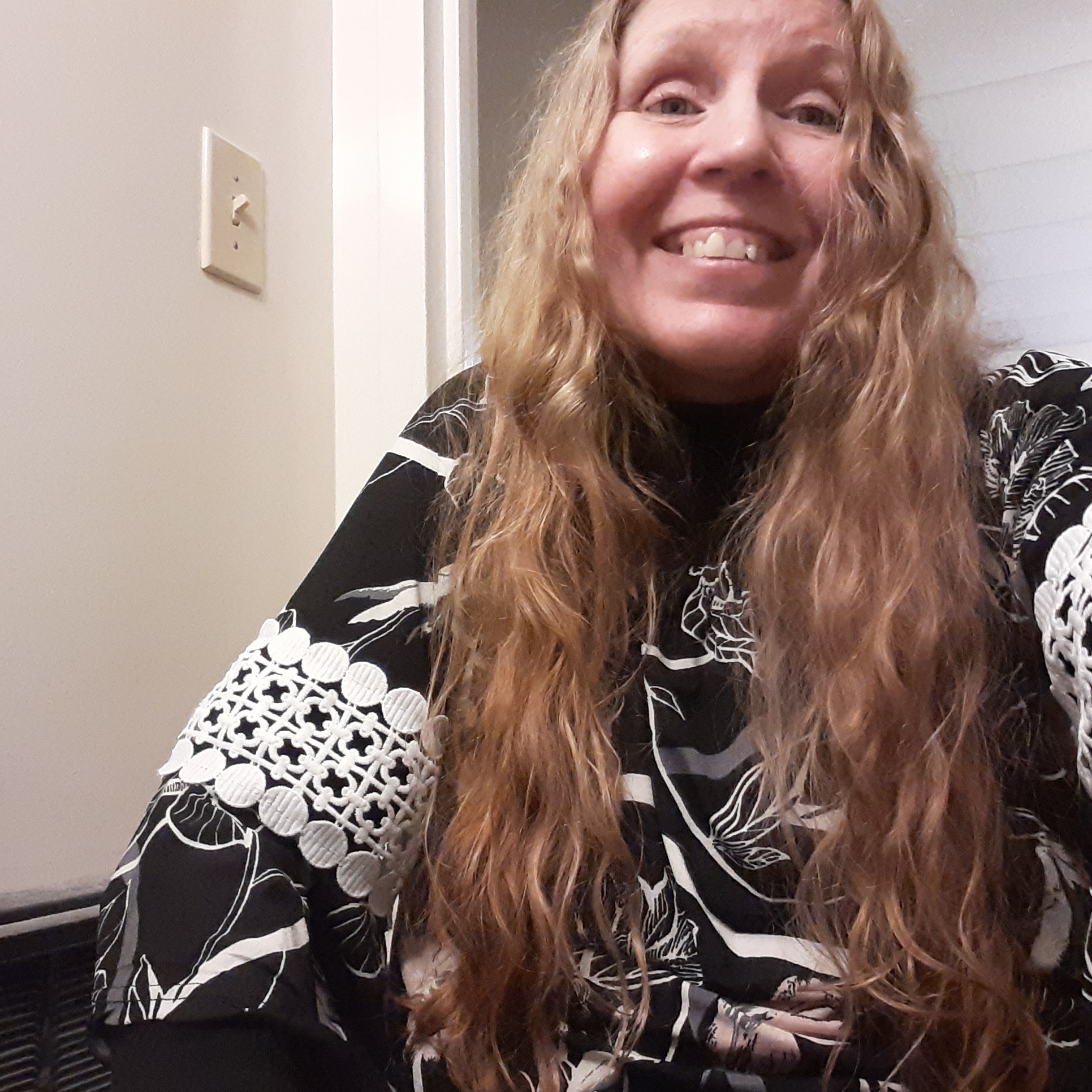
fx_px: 1321
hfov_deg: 44.7
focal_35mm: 37
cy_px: 551
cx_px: 446
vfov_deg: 44.9
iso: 400
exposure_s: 1/15
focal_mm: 2.61
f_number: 2
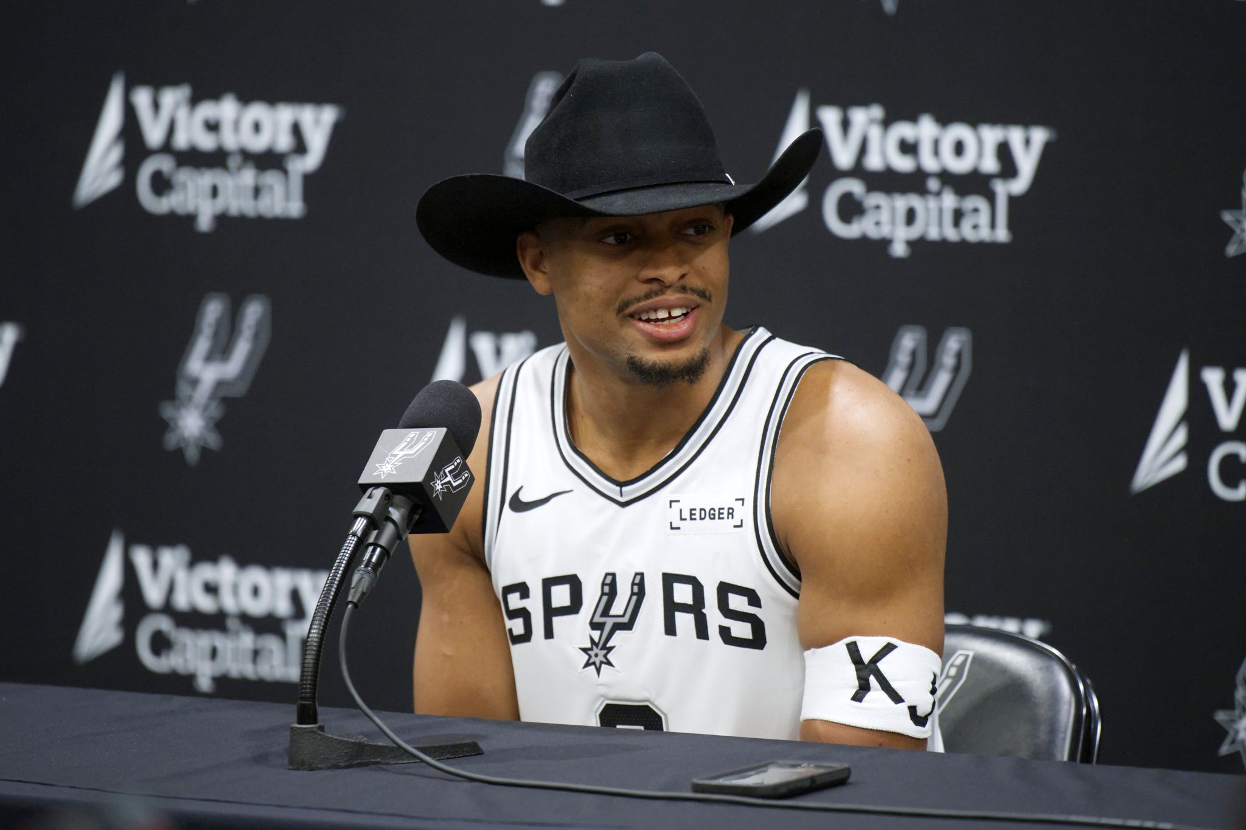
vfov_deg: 6.9
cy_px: 415
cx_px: 623
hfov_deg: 10.3
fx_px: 6921
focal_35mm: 200
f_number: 2.8
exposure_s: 1/320
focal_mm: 200
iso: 3200
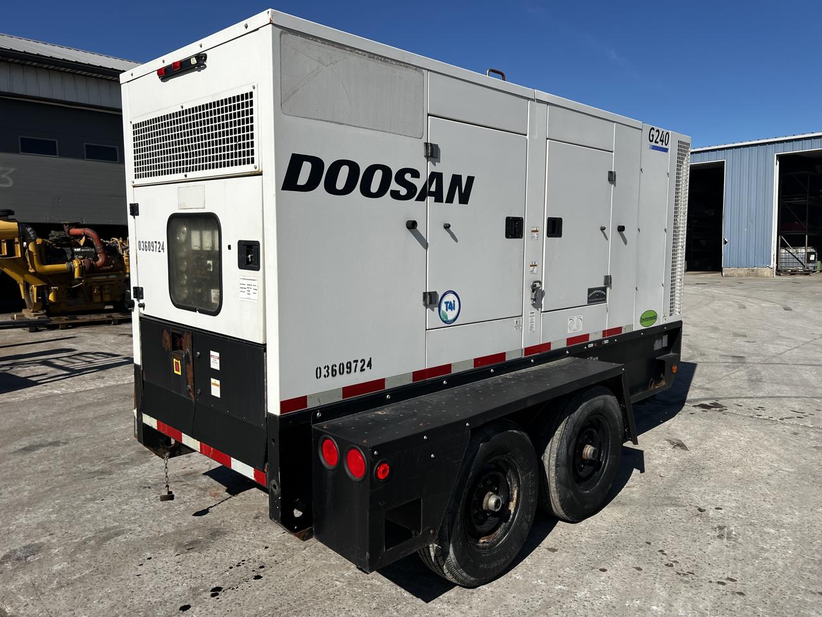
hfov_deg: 67.3
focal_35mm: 26
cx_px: 411
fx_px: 617
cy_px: 308
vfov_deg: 53.1
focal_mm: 5.7
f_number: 1.5
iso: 50
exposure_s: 1/6993
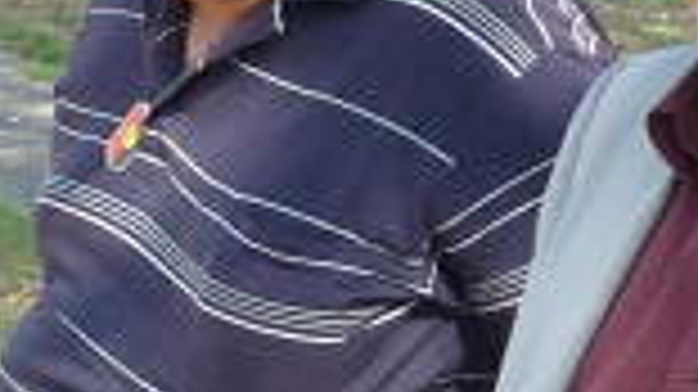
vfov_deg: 5.5
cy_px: 257
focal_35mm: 221
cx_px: 630
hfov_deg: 9.7
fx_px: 4088
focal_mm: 4.8
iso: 100
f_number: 4
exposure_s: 1/160
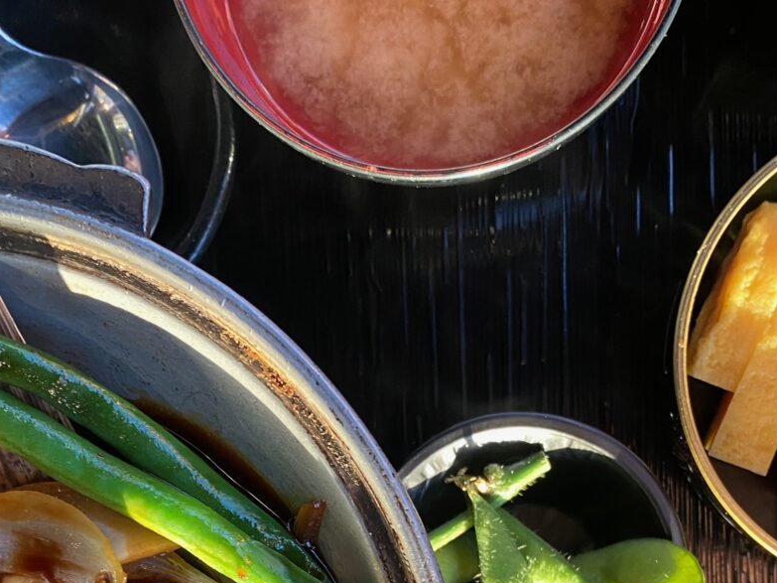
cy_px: 540
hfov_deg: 37.5
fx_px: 1145
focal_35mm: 51
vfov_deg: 27.4
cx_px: 416
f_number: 1.8
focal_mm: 4.25
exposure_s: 1/50
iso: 100
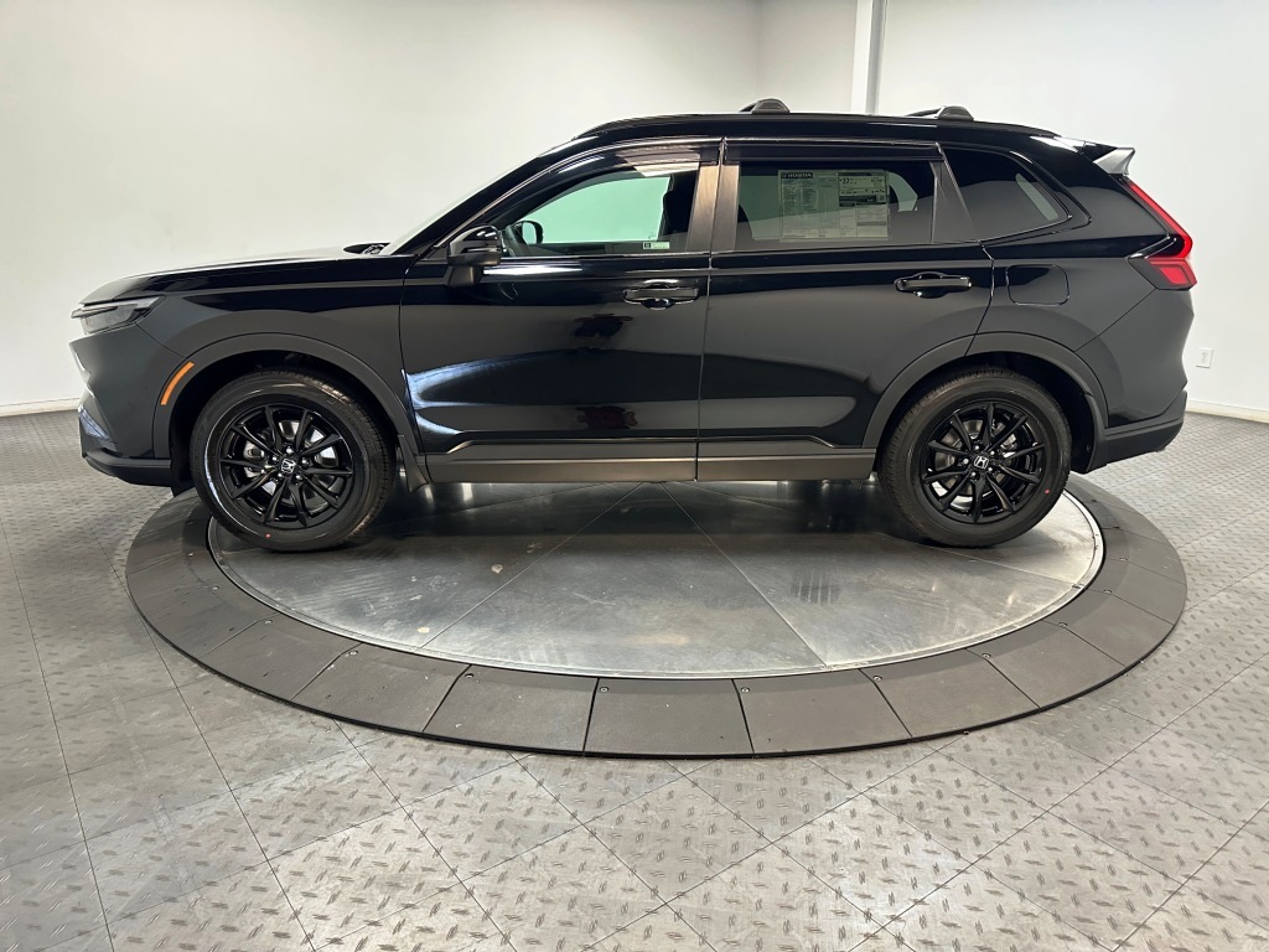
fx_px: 880
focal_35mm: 24
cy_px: 476
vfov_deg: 56.8
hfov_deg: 71.6
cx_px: 634
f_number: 1.78
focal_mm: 6.86
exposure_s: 1/60
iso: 640
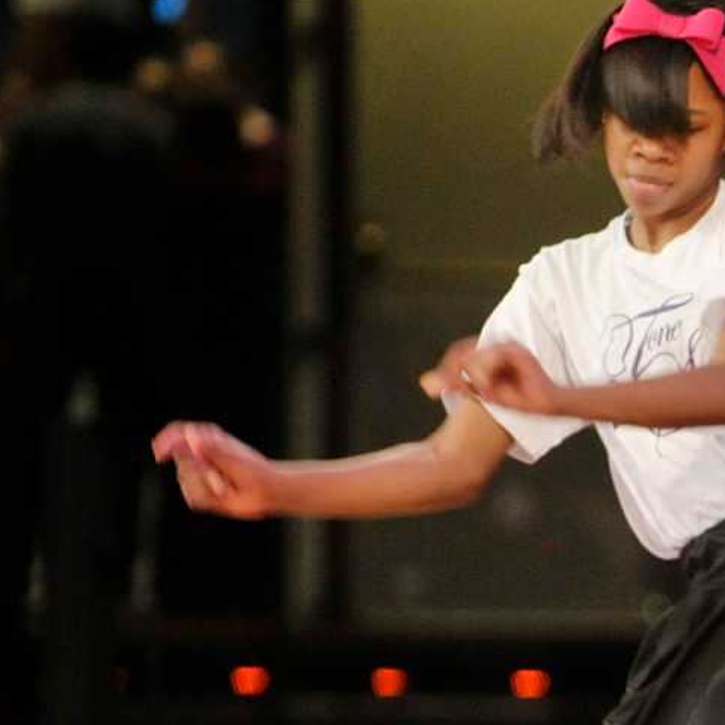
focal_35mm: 687
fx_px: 16279
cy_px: 571
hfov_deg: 2.5
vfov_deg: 2.6
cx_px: 1240
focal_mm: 190
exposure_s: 1/200
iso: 2000
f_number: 4
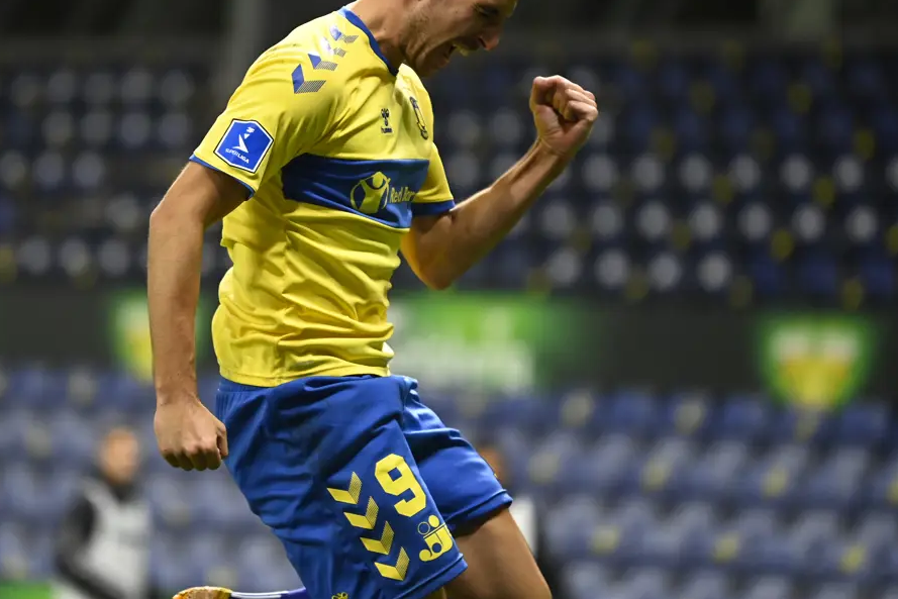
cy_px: 221
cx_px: 322
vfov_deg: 5.1
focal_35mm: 270
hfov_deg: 7.6
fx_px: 6736
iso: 3200
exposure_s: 1/2000
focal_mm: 200
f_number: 2.8
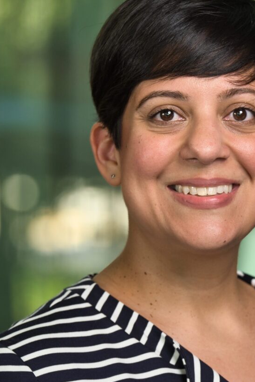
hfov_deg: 4.3
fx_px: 3380
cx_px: 206
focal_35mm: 318
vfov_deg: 6.5
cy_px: 253
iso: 320
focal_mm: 129.2
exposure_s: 1/125
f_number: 4
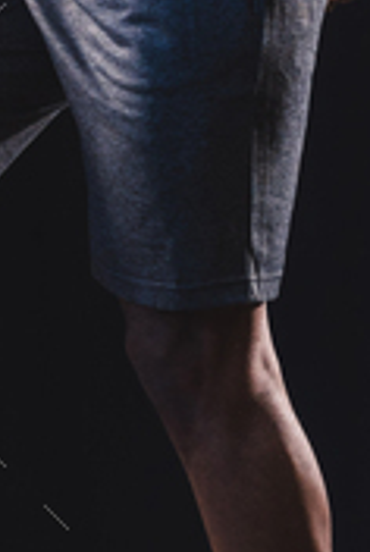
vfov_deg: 4.3
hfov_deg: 2.9
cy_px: -260
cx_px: -241
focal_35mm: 477
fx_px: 7324
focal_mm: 95
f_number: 3.5
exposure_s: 1/1250
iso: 160
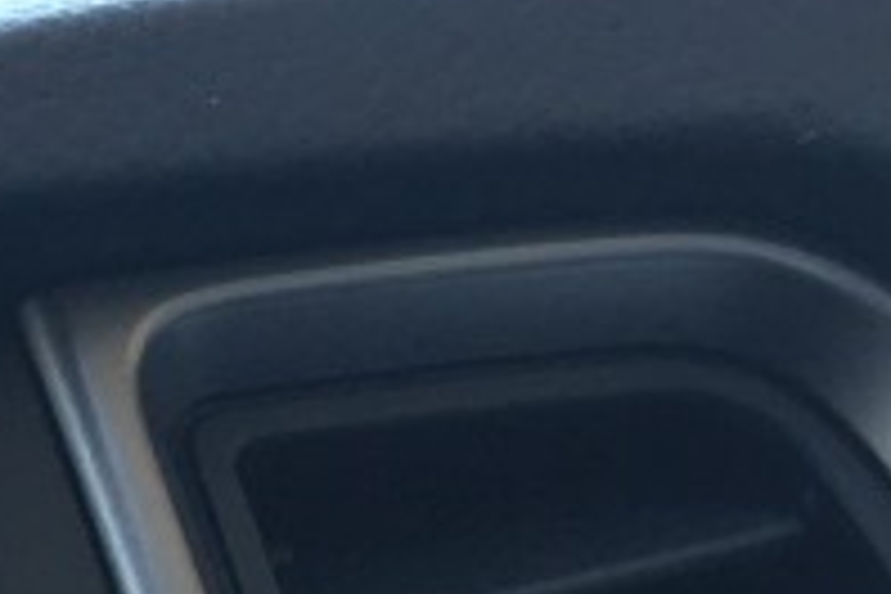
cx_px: -1436
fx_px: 4529
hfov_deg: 9.6
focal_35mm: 183
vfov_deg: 6.9
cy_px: 1593
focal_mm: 4.15
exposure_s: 1/50
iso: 25
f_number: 2.2
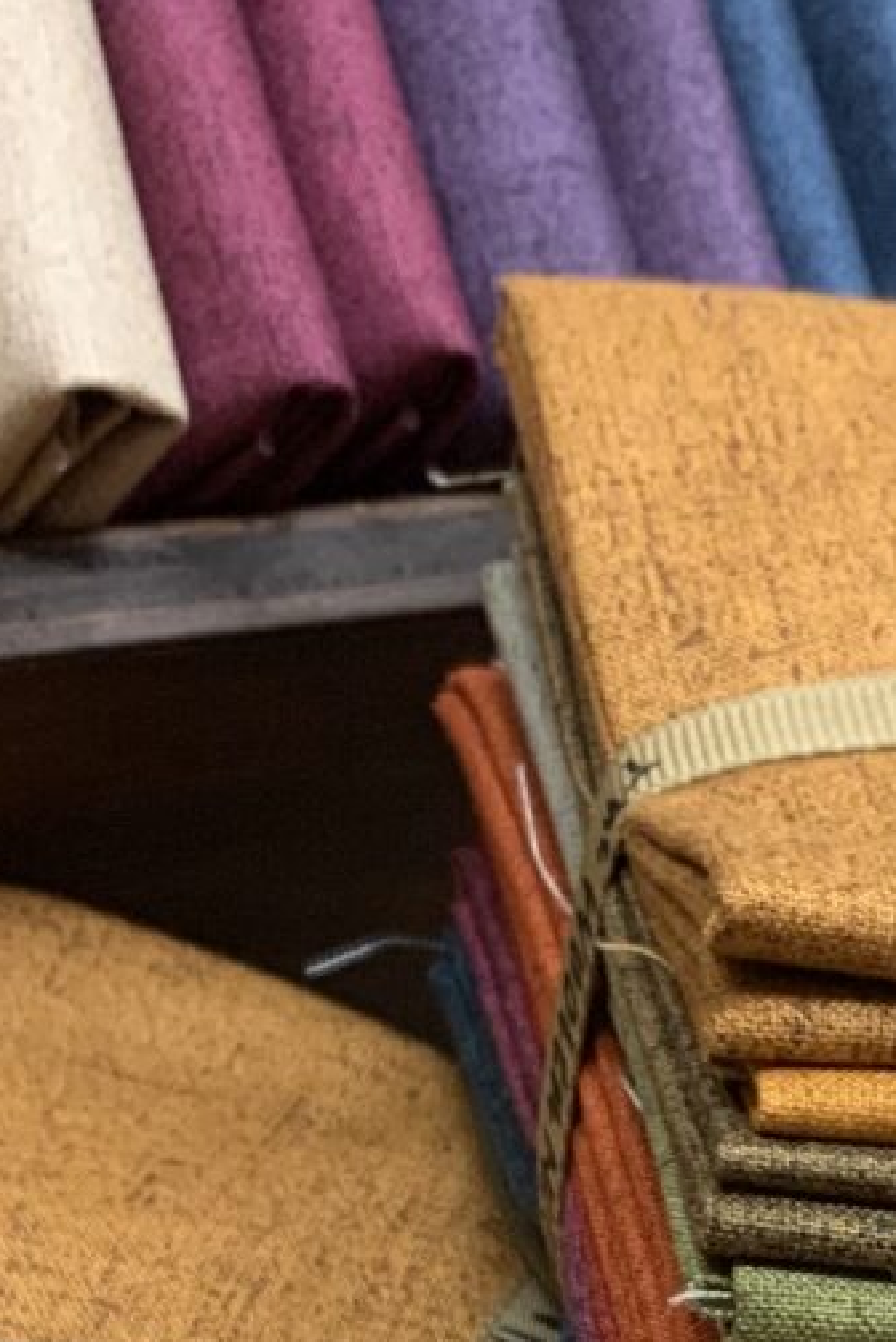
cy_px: 1876
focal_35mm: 110
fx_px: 4101
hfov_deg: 12.1
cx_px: 1176
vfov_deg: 17.2
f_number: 1.8
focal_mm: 4.25
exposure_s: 1/60
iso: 160
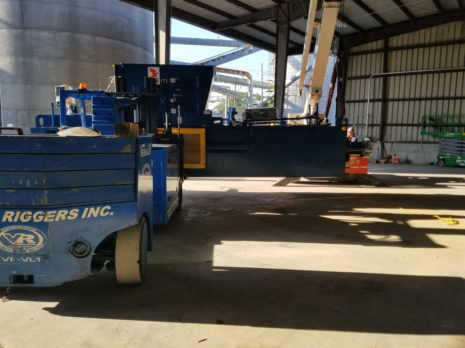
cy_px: 174
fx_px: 349
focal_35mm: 26
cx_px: 232
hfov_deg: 67.3
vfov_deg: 53.1
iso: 50
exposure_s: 1/760
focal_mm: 4.3
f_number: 1.7
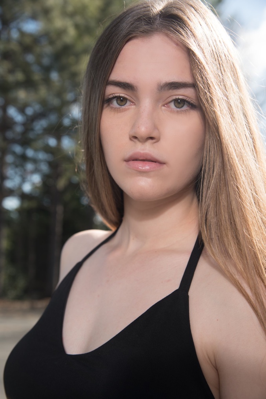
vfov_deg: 36.2
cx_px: 133
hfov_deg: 24.6
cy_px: 200
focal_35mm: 55
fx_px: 609
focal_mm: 55
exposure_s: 1/160
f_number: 6.3
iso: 100
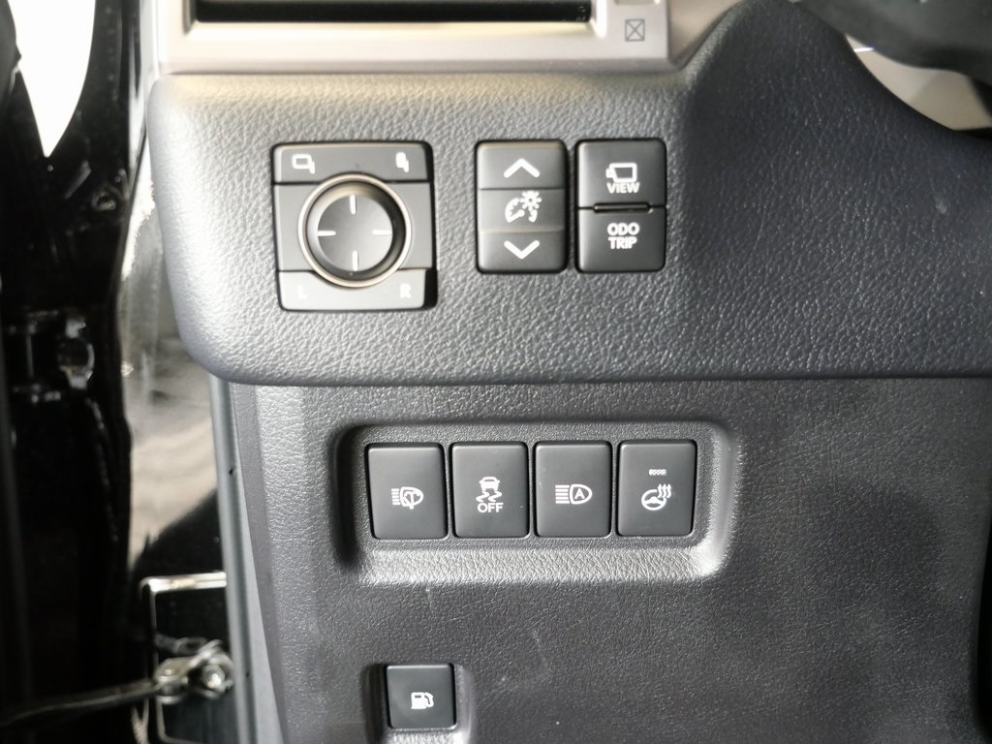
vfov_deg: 39.7
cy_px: 372
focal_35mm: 36
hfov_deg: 51.4
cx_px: 496
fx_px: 1032
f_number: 3.9
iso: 3200
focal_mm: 18
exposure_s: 1/20
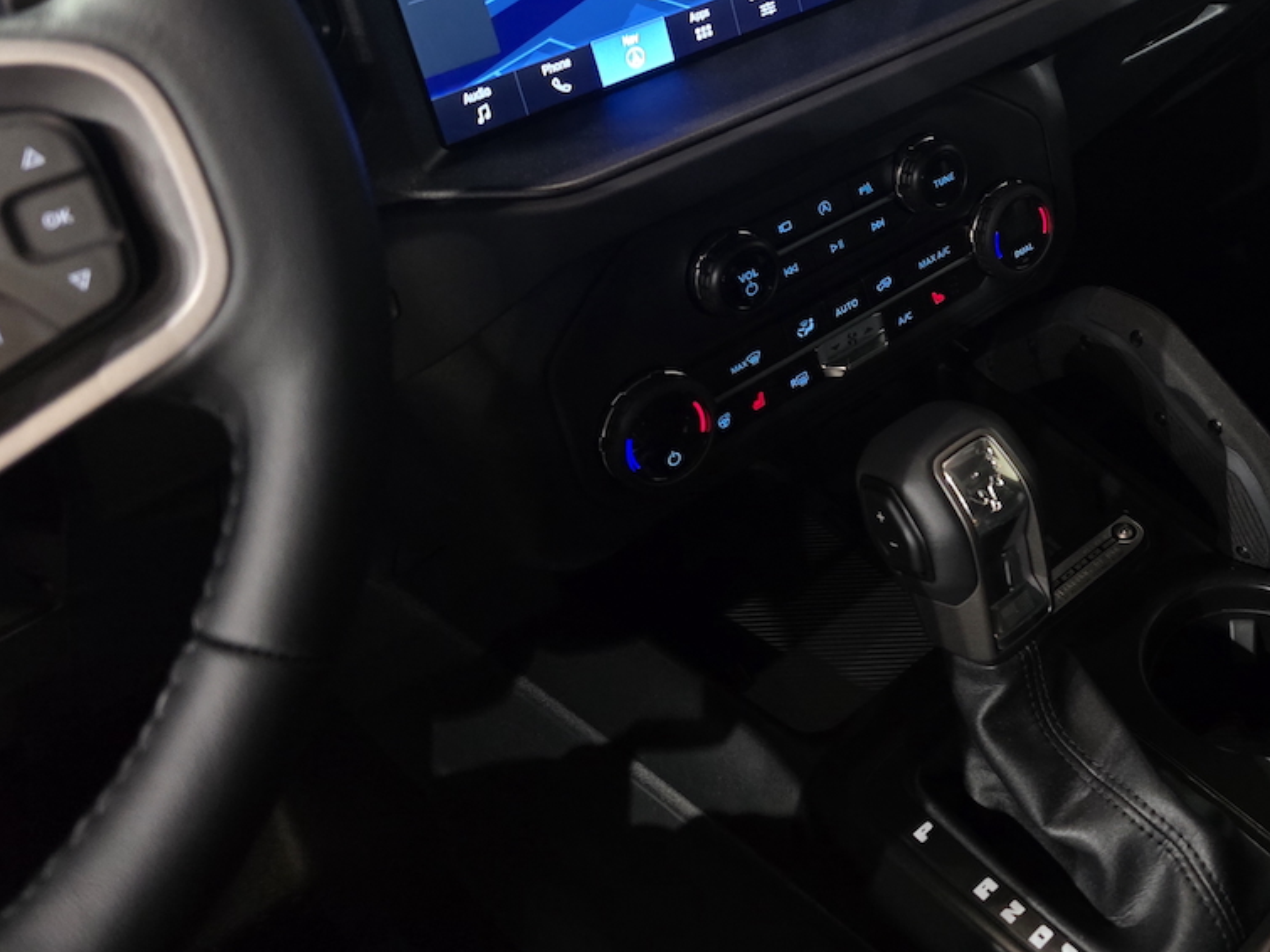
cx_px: 1070
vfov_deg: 35.4
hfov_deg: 44.8
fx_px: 1431
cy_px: 170
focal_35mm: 39
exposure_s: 1/60
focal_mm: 6.3
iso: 800
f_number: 1.7
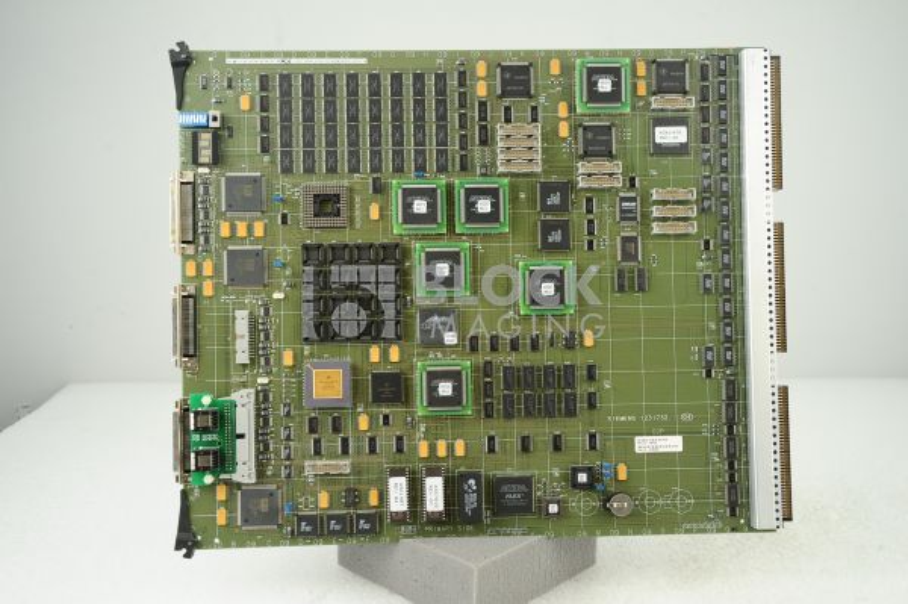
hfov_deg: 46.4
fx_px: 1058
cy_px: 302
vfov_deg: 31.8
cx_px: 454
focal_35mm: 42
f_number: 6.3
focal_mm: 42
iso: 800
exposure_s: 1/125
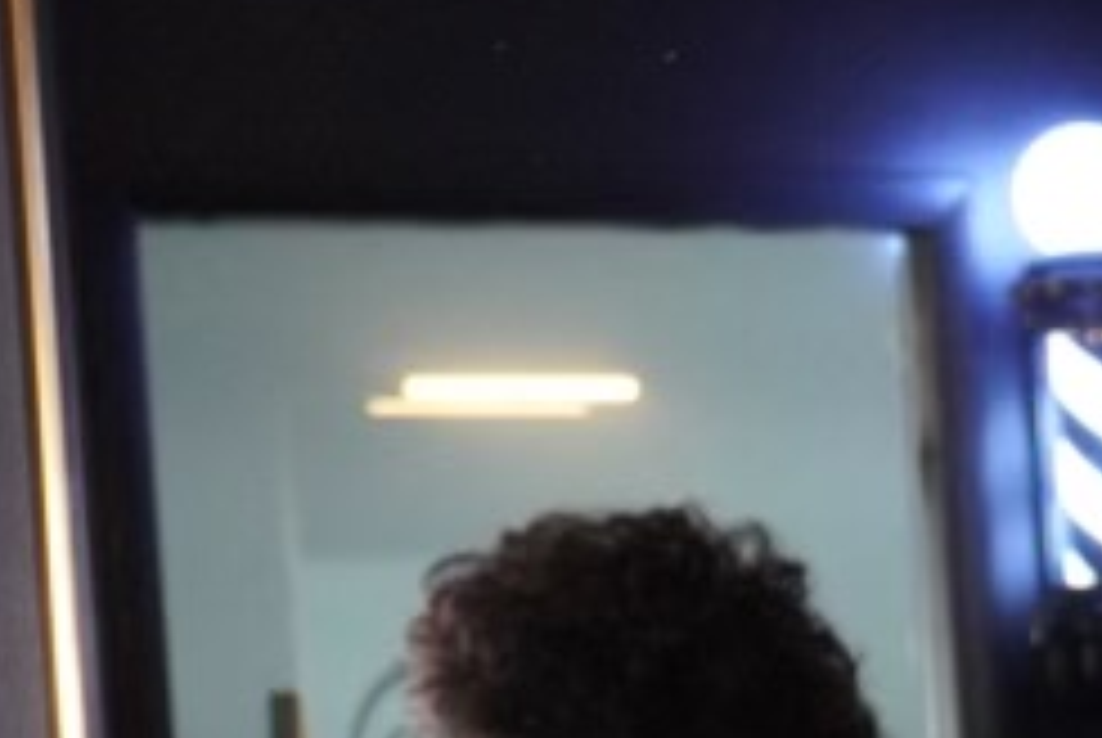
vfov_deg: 9.4
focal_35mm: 144
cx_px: 1768
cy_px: 968
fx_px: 4403
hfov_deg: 13.3
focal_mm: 29
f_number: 4.5
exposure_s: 1/160
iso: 6400
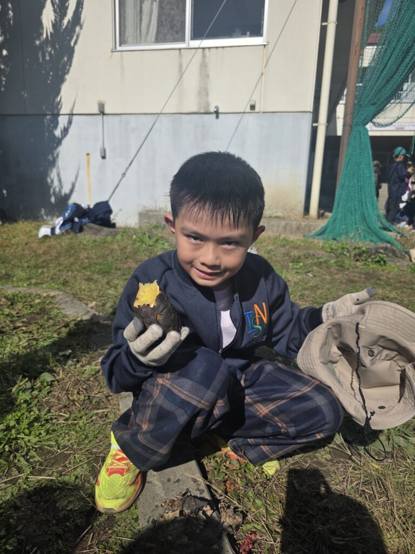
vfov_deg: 73.9
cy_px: 277
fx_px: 368
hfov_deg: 58.9
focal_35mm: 23
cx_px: 208
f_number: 1.7
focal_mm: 6.3
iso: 64
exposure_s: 1/7944
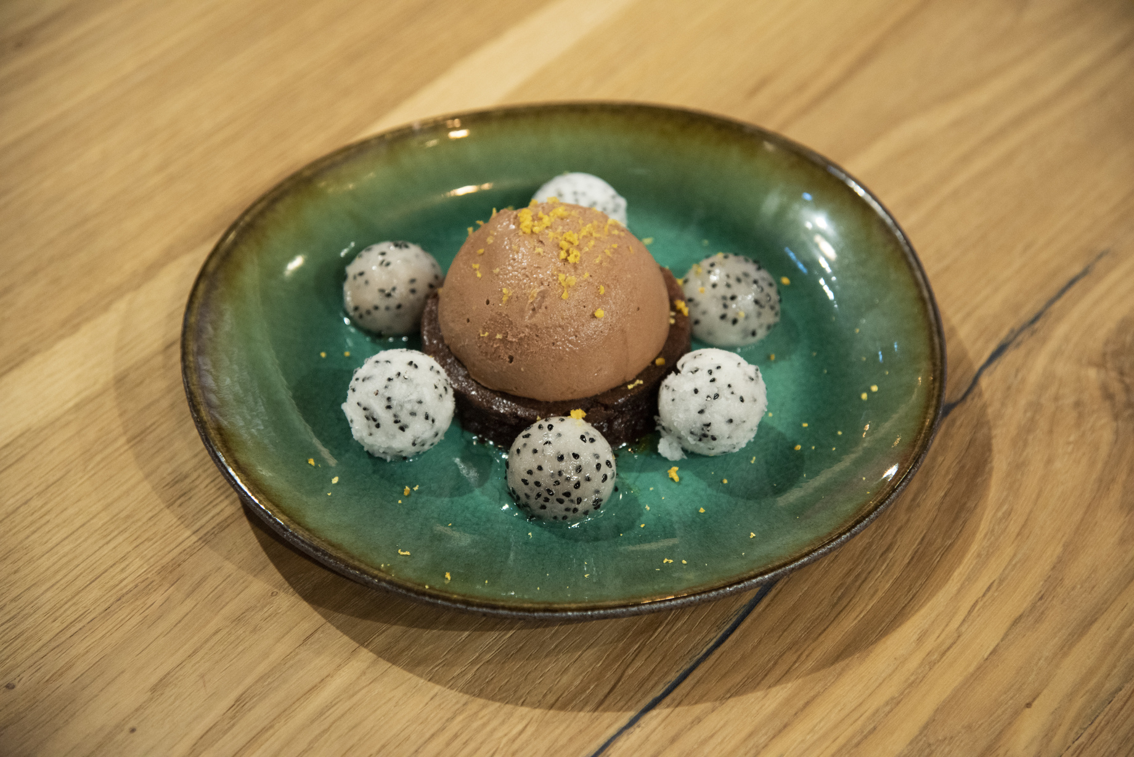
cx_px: 567
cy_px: 378
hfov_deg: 23.9
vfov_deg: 16.1
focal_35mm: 85
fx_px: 2678
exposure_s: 1/200
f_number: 5
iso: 2000
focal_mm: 85
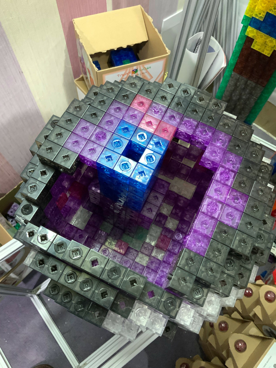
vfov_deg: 61.7
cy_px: 184
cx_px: 138
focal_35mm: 29
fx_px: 308
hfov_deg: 48.2
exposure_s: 1/33
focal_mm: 3
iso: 250
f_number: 1.8
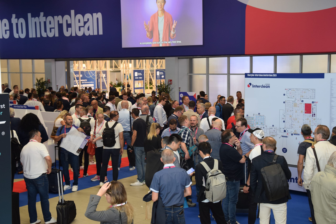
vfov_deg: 23.8
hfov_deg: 35.1
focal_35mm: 57
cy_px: 112
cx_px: 168
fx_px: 532
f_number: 5.6
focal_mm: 38
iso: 800
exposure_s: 1/125
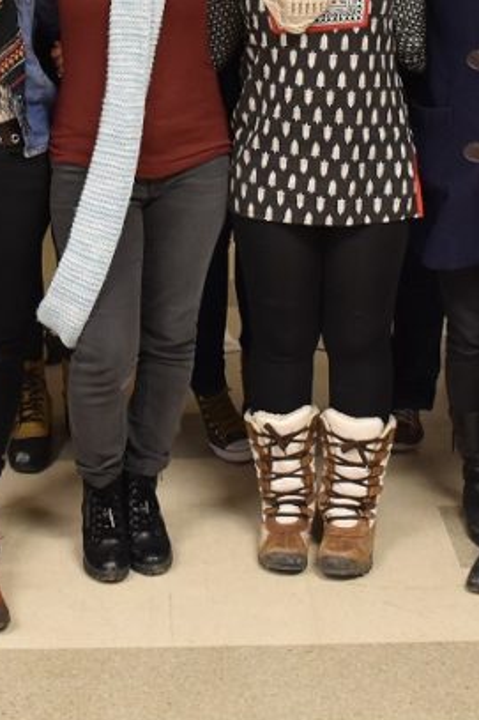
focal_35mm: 85
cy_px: -11
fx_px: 1698
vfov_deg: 22.9
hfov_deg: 16.0
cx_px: 143
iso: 1000
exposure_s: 1/60
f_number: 3.5
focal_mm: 18
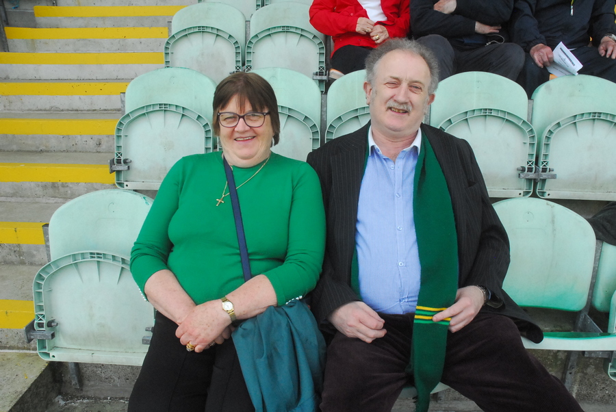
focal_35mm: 27
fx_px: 462
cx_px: 308
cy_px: 206
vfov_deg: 48.0
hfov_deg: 67.3
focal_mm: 18
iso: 1600
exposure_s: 1/400
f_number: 13
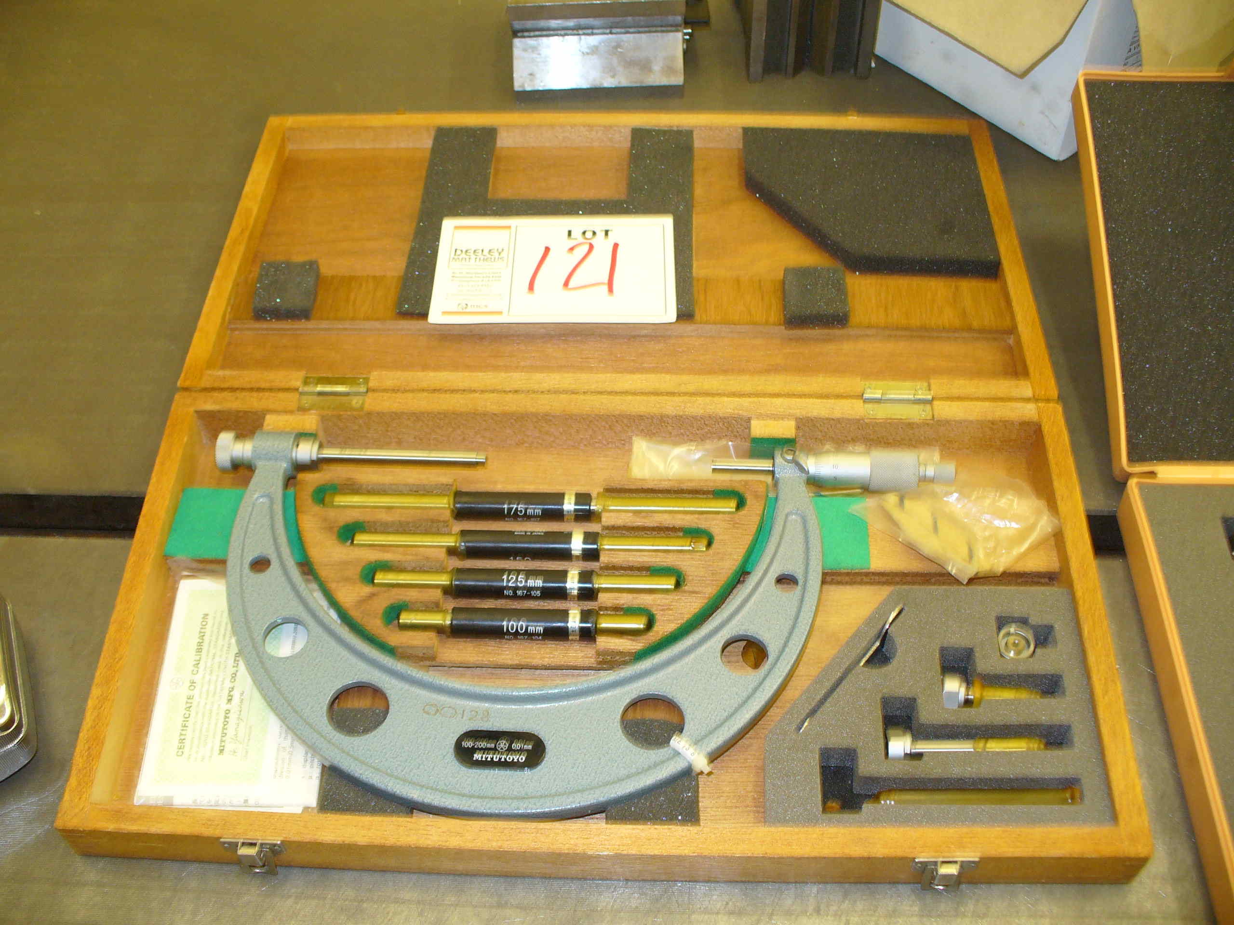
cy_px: 462
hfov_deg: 50.1
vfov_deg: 38.7
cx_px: 617
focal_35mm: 37
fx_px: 1319
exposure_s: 1/8
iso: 100
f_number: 2.8
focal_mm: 6.1
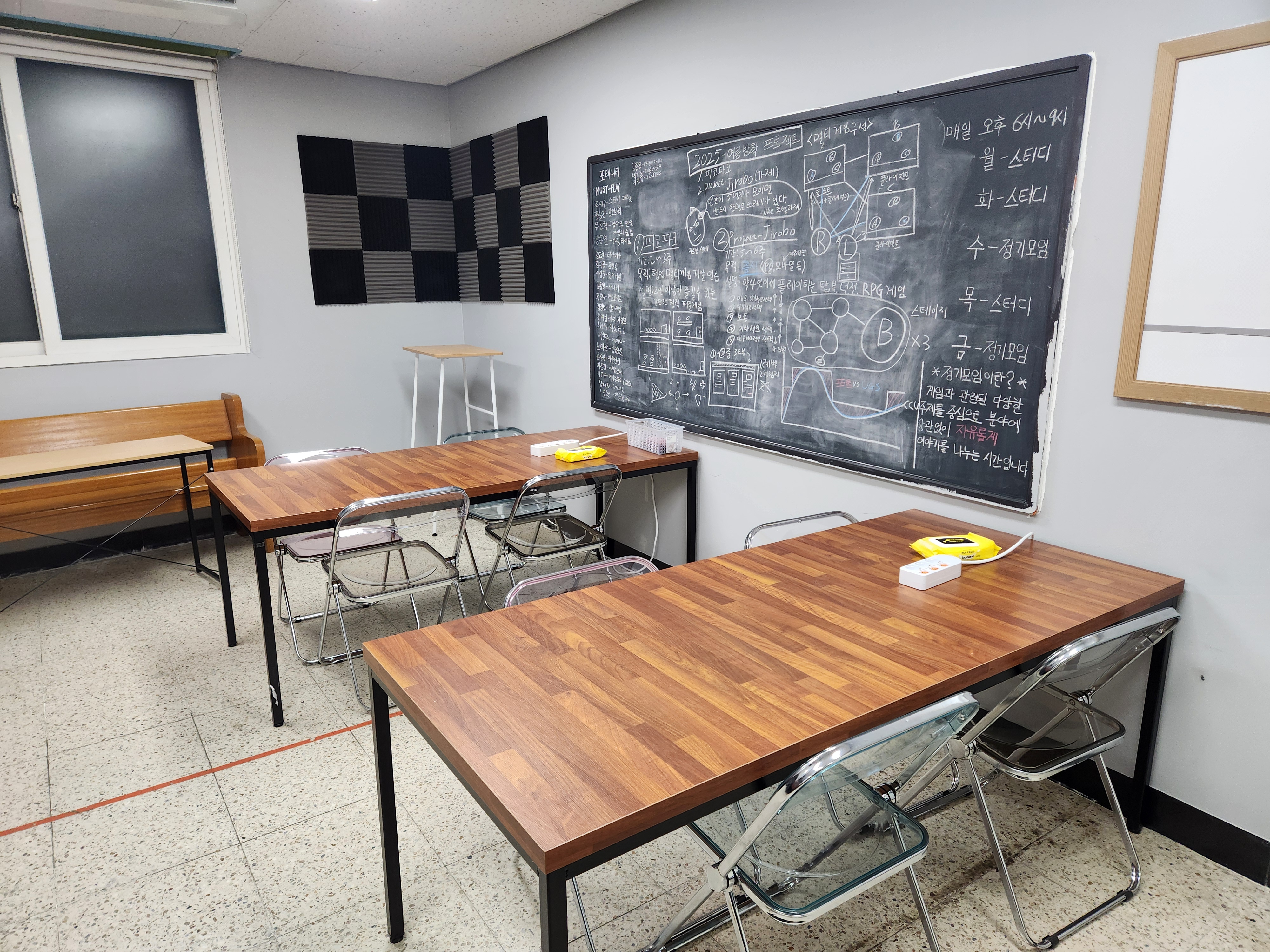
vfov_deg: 58.9
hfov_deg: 73.9
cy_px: 476
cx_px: 635
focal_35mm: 23
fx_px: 844
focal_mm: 5.4
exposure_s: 1/120
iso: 160
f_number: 1.8
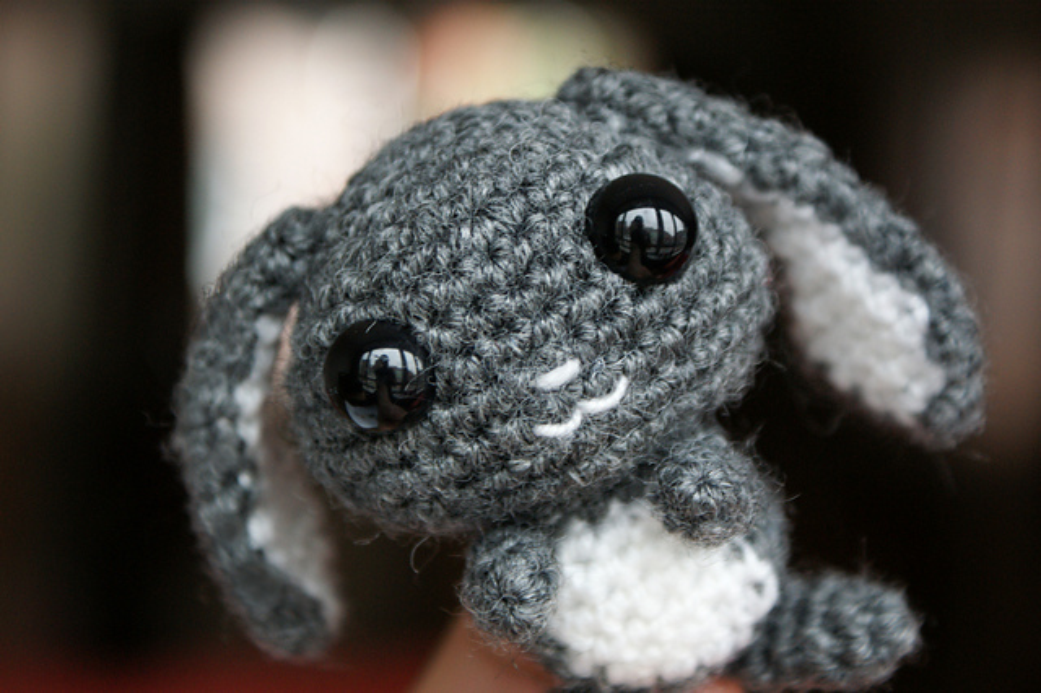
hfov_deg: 19.5
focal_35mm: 105
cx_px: 520
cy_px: 346
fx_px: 3035
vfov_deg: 13.0
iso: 400
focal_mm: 70
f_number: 5.6
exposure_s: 1/80
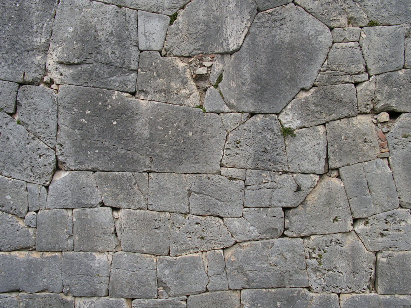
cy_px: 153
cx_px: 203
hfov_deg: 41.2
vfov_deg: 31.5
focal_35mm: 46
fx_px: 546
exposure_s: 1/200
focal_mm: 7.4
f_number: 4.8
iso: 64
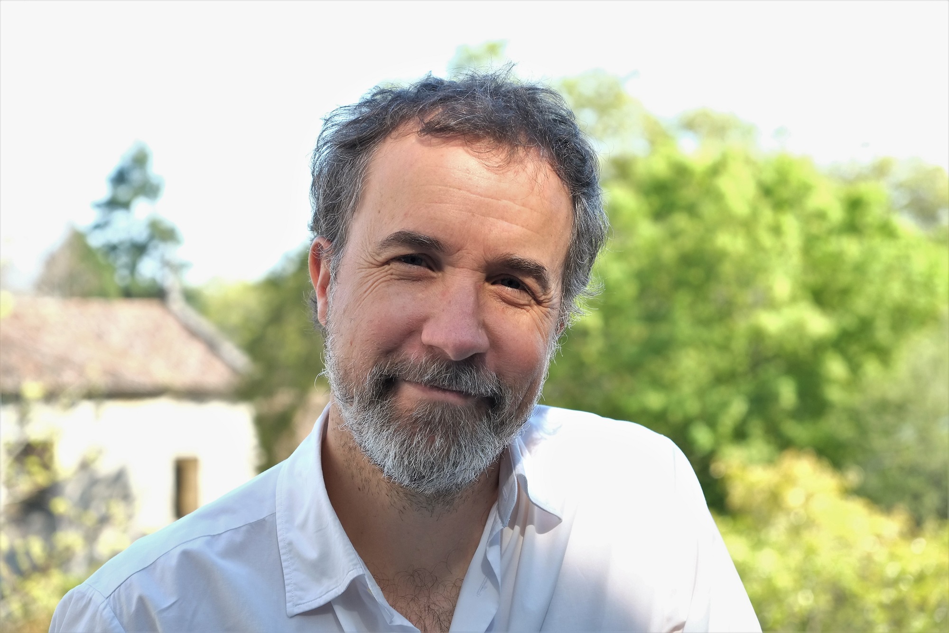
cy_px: 316
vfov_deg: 16.5
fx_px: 2188
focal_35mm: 83
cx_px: 474
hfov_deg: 24.5
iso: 800
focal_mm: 55
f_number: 4.5
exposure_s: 1/500
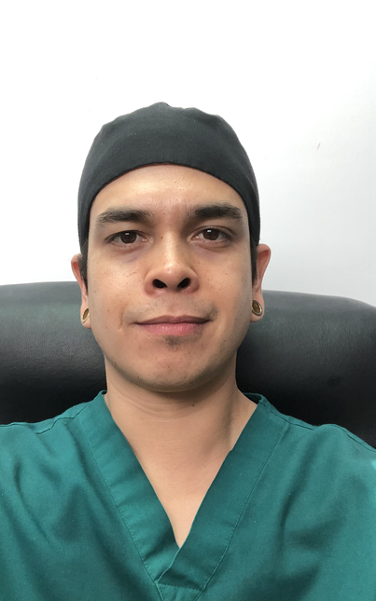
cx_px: 161
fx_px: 574
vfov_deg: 55.3
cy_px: 305
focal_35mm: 35
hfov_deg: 36.2
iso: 50
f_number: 2.2
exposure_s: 1/30
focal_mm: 2.87
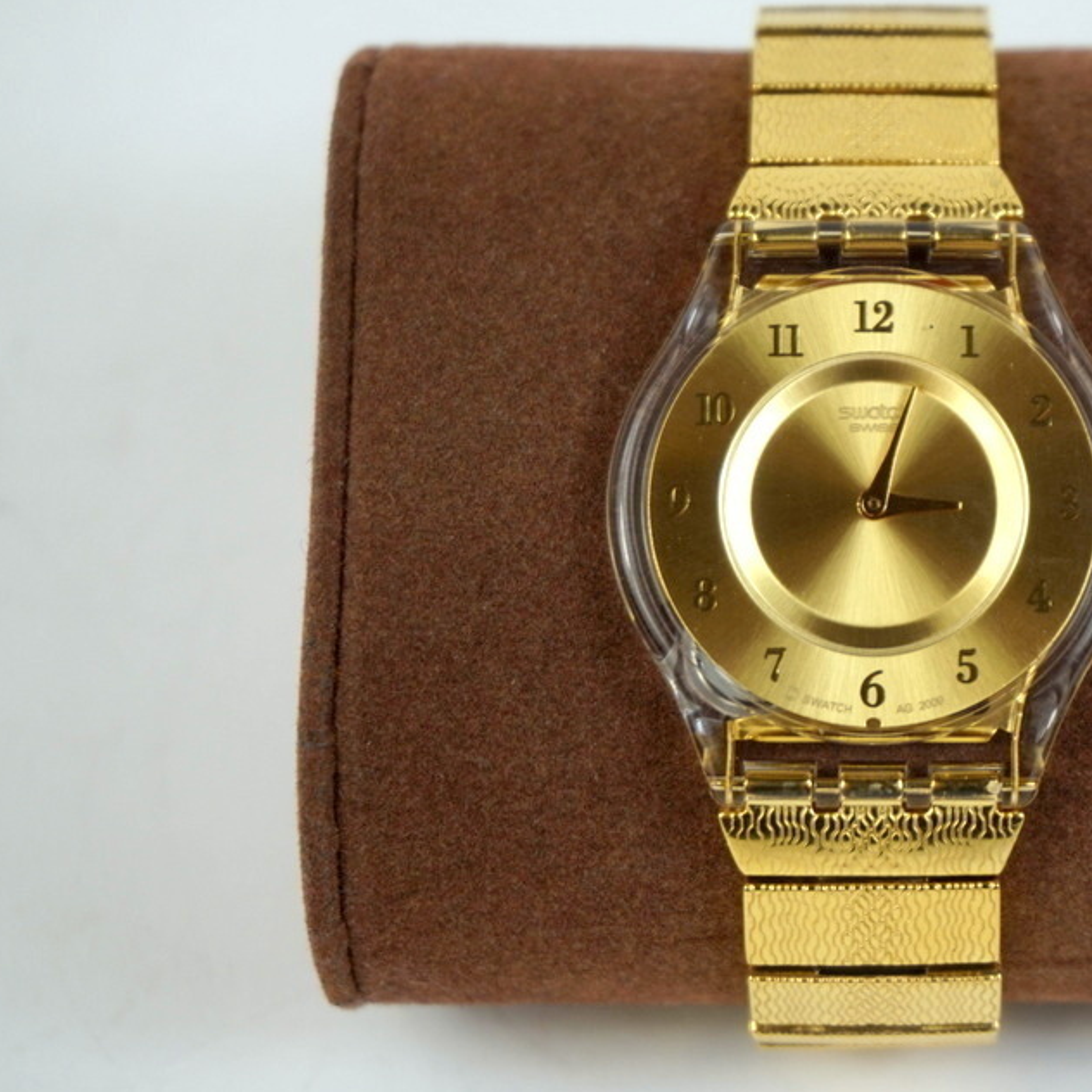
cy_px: 517
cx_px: 873
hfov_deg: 18.1
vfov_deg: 18.3
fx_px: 3391
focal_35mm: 95
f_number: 5.6
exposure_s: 1/80
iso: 100
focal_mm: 46
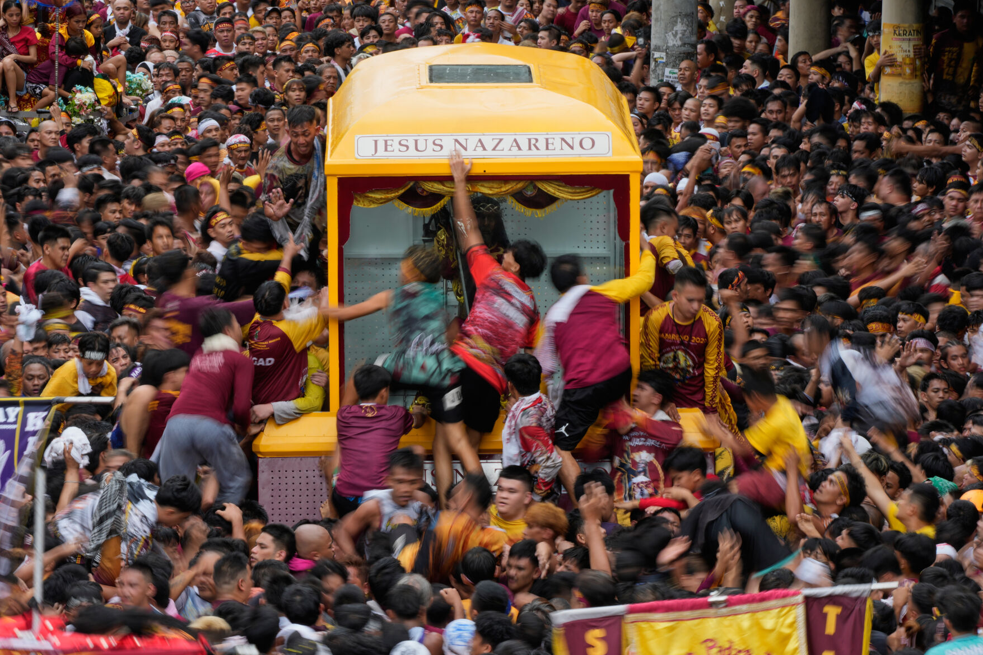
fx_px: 6526
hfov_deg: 8.6
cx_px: 493
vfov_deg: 5.7
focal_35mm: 239
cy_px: 328
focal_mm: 238
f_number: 25
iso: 100
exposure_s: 1/8
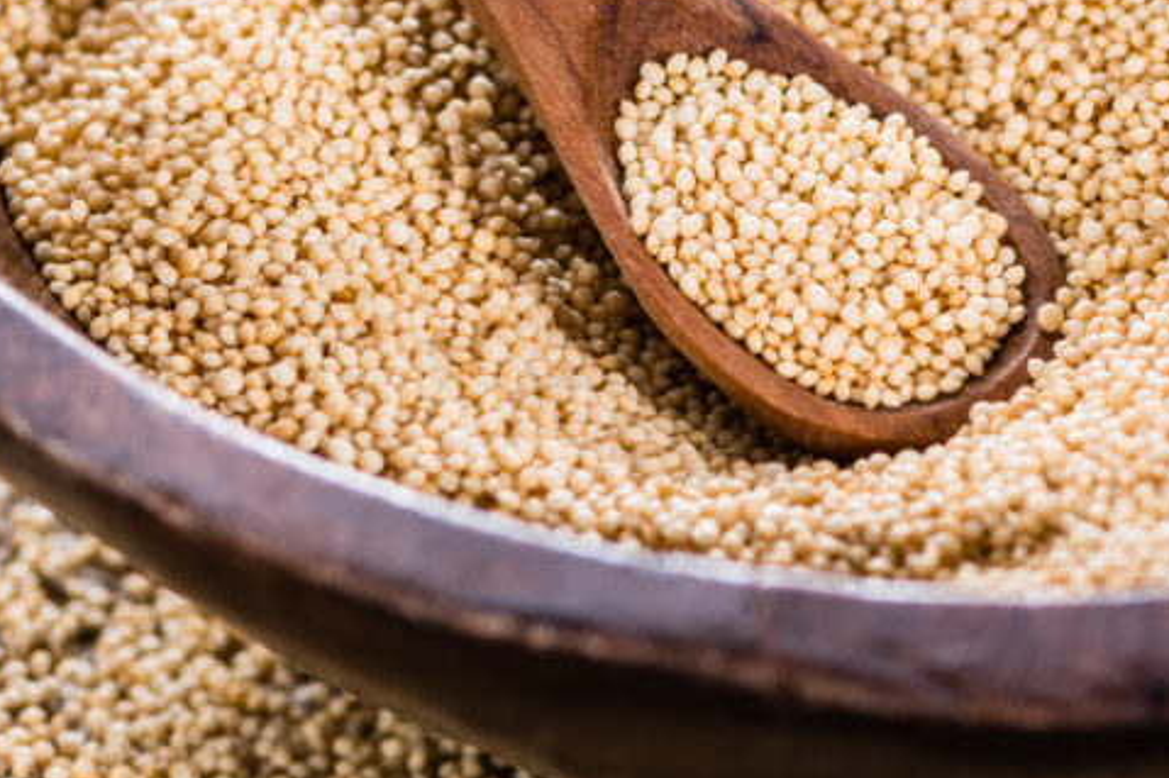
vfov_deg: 4.1
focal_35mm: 337
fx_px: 10939
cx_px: 637
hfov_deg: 6.1
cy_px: -130
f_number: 9
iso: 50
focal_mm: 105
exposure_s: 1/250
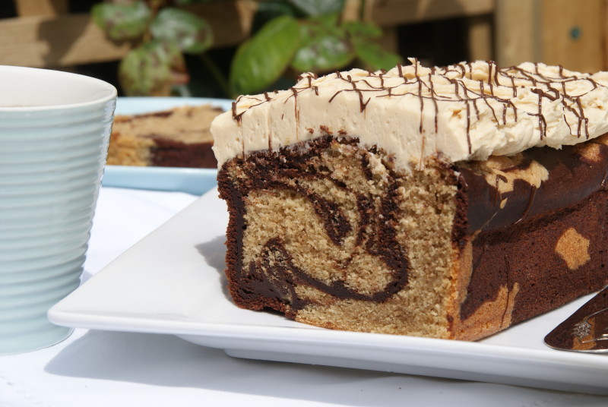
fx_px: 1903
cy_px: 204
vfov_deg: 12.2
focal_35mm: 112
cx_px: 304
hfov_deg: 18.2
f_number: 11
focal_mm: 75
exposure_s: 1/200
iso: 100
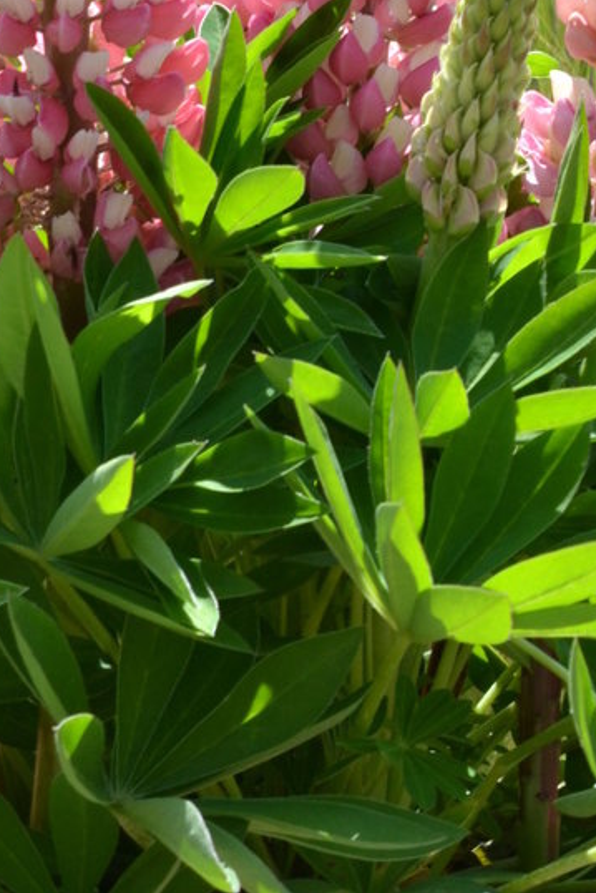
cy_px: 417
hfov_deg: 5.8
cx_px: 309
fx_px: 5842
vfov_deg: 8.7
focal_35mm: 235
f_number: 8
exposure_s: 1/125
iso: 160
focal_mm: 55
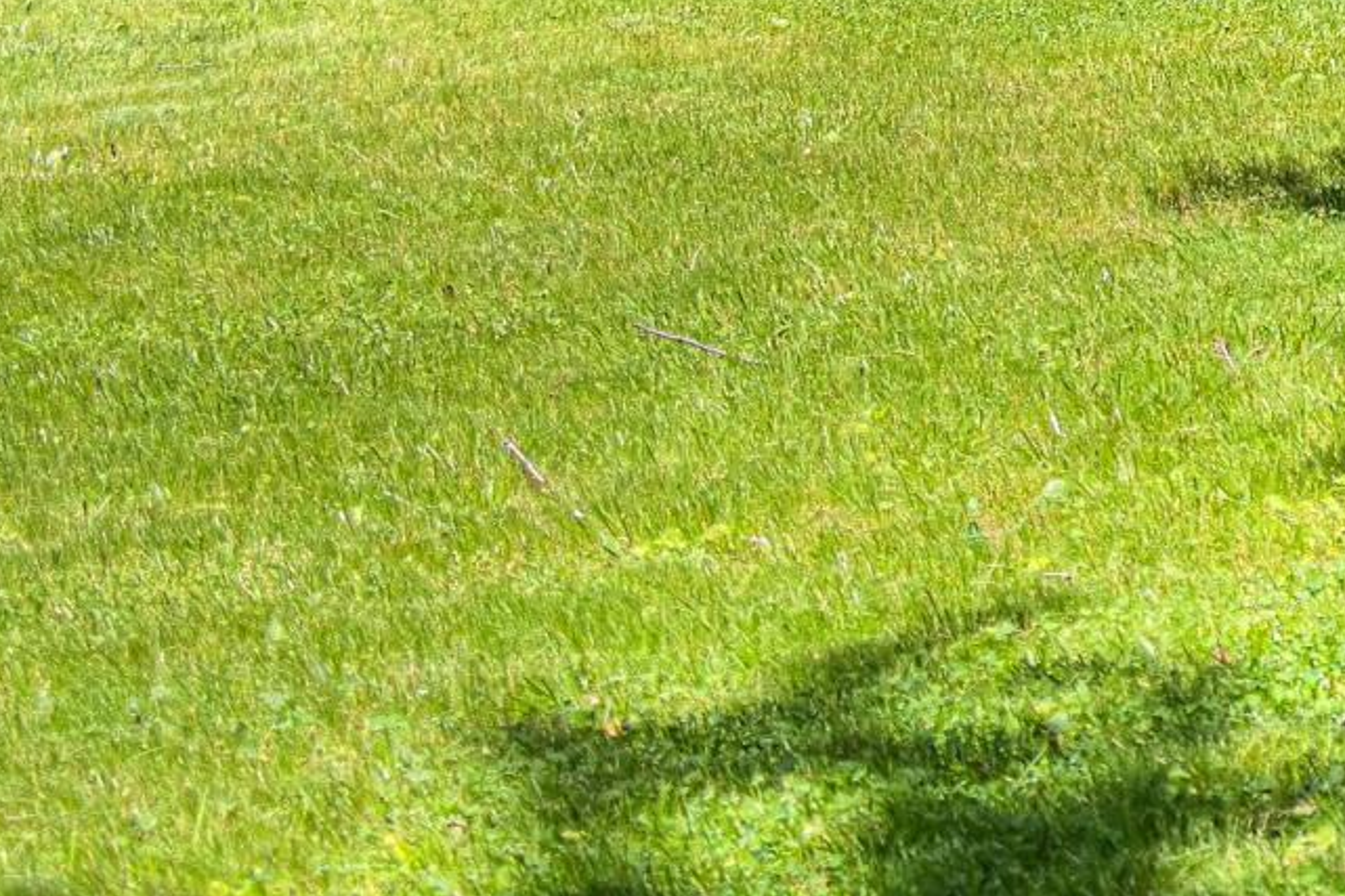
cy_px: -630
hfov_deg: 13.5
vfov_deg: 10.0
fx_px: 4893
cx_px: 2665
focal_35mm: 131
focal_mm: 28
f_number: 2.8
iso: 100
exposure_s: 1/1000
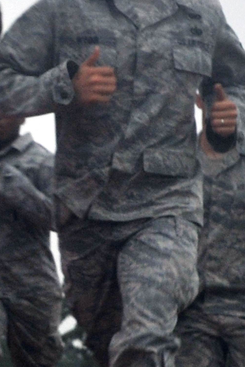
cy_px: 402
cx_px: 103
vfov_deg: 14.6
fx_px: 1398
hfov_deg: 10.0
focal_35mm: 137
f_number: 6.3
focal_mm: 34
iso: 320
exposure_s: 1/100
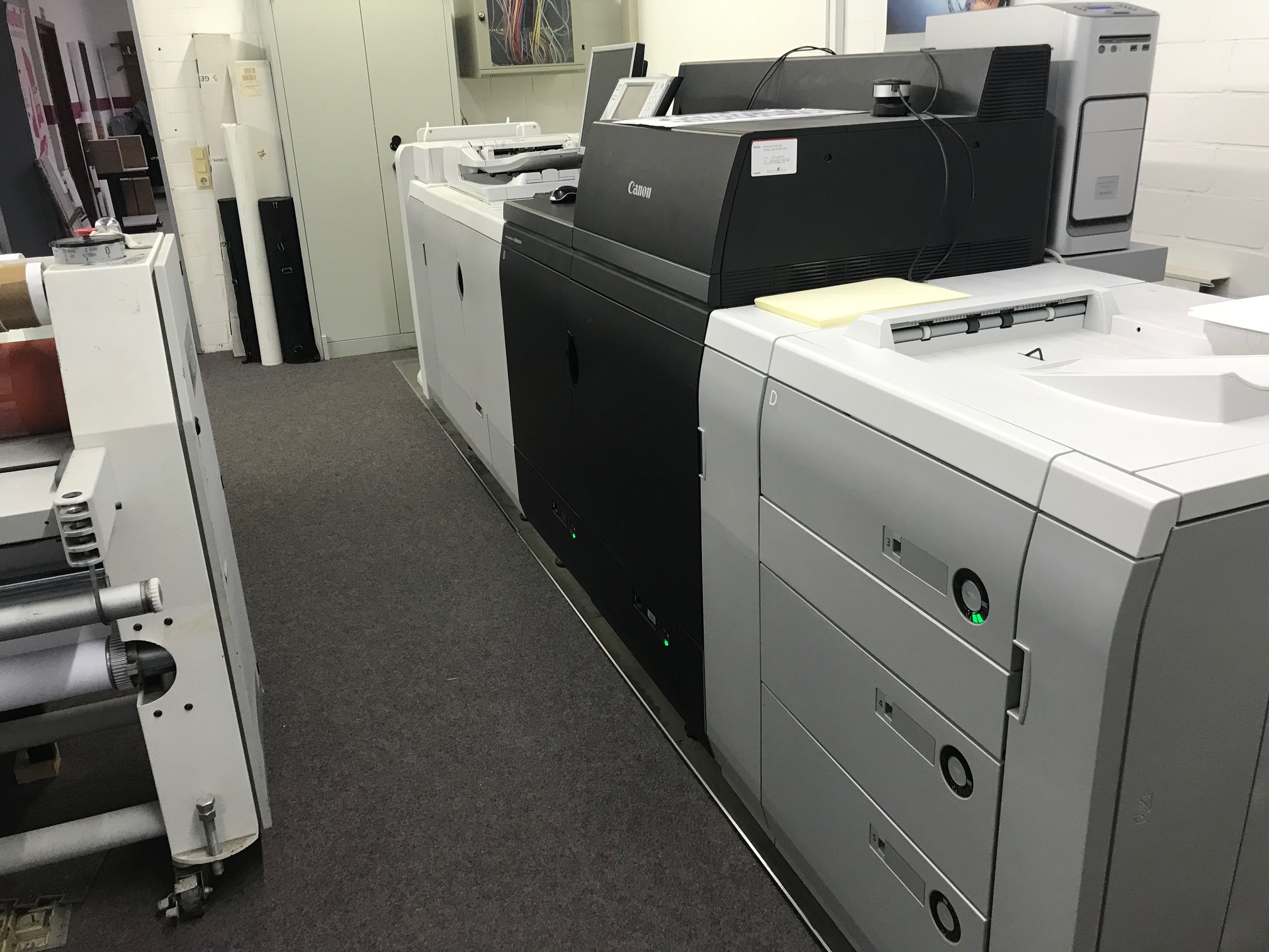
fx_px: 1026
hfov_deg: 63.4
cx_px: 634
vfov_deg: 49.7
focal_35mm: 28
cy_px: 476
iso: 32
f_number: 1.8
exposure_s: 1/20
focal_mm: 3.99
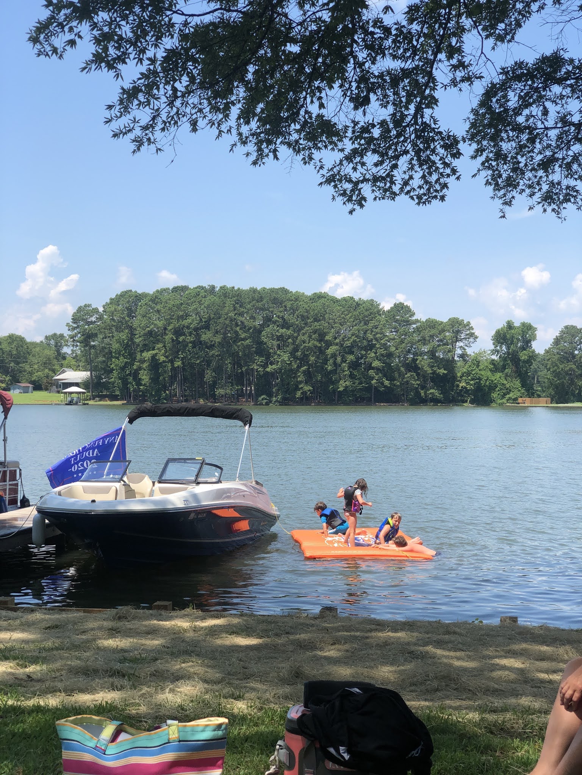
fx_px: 1166
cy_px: 388
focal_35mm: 52
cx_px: 291
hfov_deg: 28.0
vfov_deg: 36.8
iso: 16
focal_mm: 6
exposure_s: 1/747
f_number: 2.4
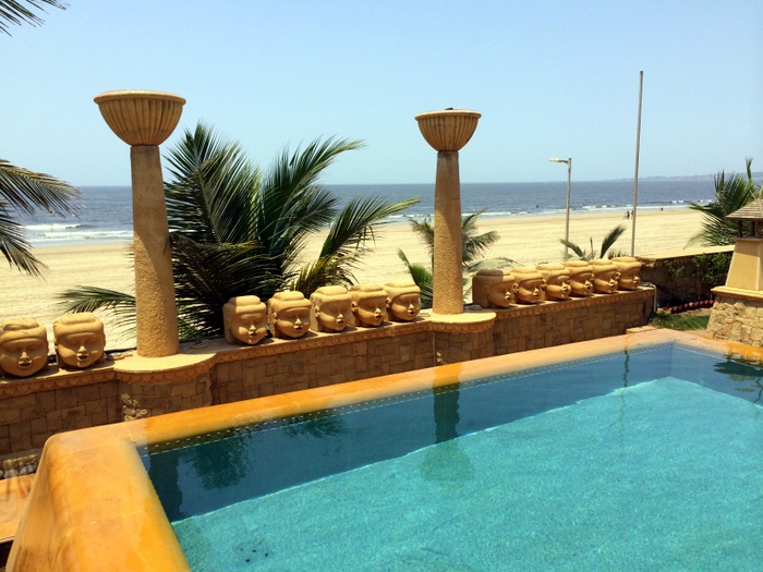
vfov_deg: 46.8
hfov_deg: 60.0
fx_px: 661
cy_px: 286
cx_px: 382
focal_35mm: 30
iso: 32
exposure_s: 1/2160
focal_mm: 4.12
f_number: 2.2
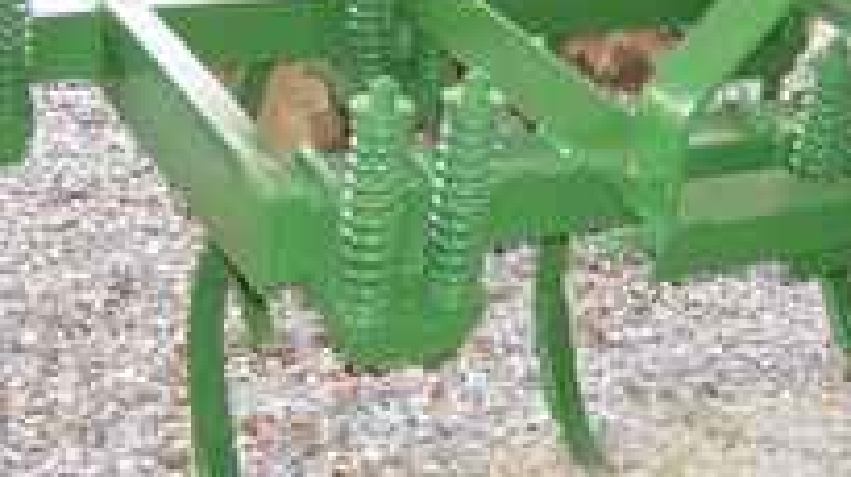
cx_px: 544
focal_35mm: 66
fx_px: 1488
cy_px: 153
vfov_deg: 18.2
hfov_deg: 31.7
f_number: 2.8
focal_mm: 6
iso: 200
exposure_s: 1/60
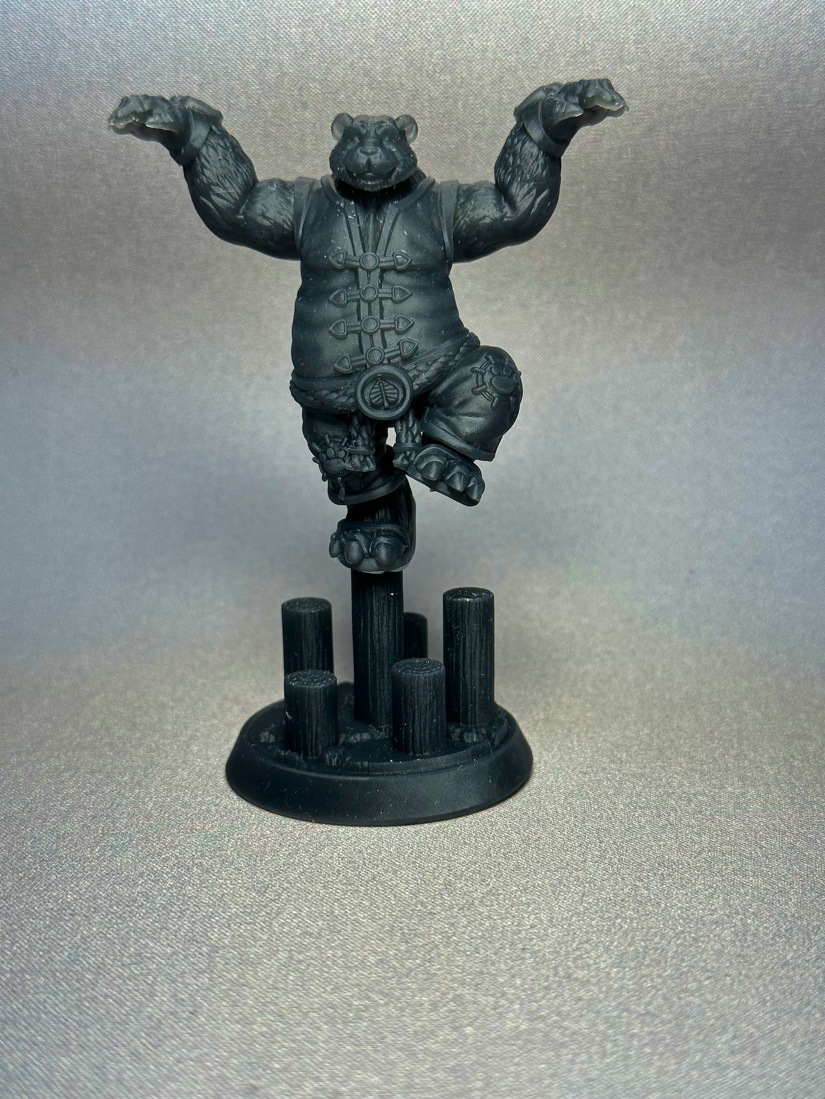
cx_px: 412
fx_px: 1525
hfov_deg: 30.3
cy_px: 550
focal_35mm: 48
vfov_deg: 39.7
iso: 64
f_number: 1.78
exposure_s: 1/160
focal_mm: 6.86
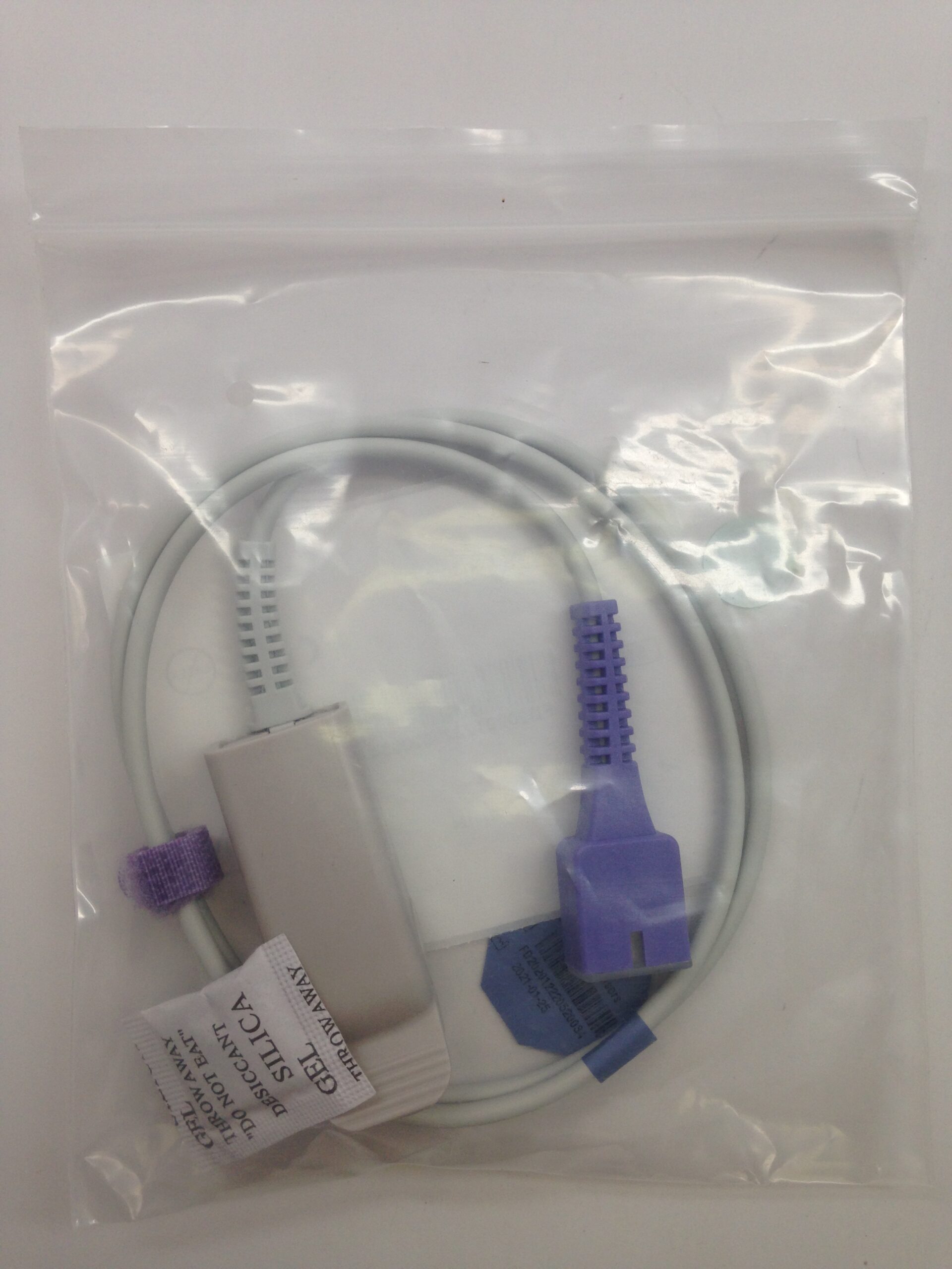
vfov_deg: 55.4
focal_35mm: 33
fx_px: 1210
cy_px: 634
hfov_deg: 42.9
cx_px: 476
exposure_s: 1/60
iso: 50
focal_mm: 4.12
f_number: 2.4
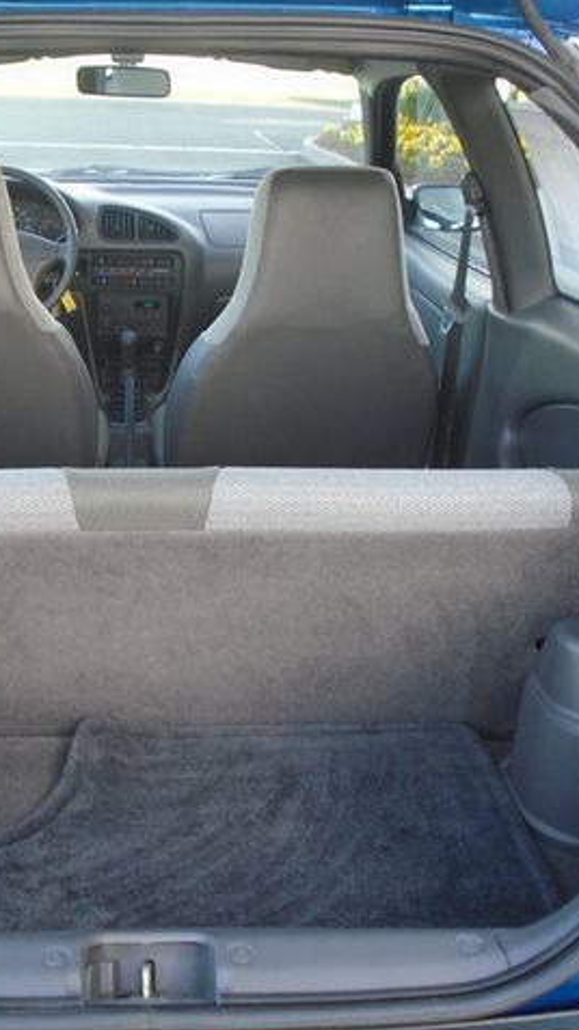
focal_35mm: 38
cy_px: 514
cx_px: 145
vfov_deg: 52.8
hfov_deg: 30.6
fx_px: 1038
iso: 100
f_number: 3.2
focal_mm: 4.6
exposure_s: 1/50
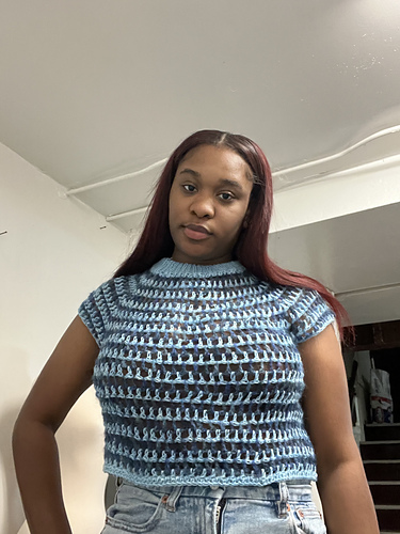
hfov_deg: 46.8
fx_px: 462
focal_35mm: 30
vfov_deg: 60.0
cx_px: 200
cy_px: 267
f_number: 2.2
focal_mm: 2.71
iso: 640
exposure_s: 1/24
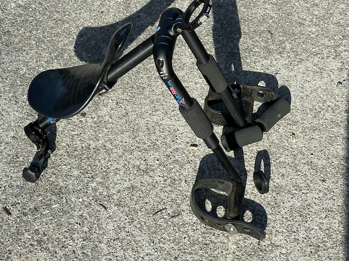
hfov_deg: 26.0
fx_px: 756
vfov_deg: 19.6
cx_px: 162
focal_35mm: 75
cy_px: 117
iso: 20
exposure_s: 1/717
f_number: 2.2
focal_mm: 7.5
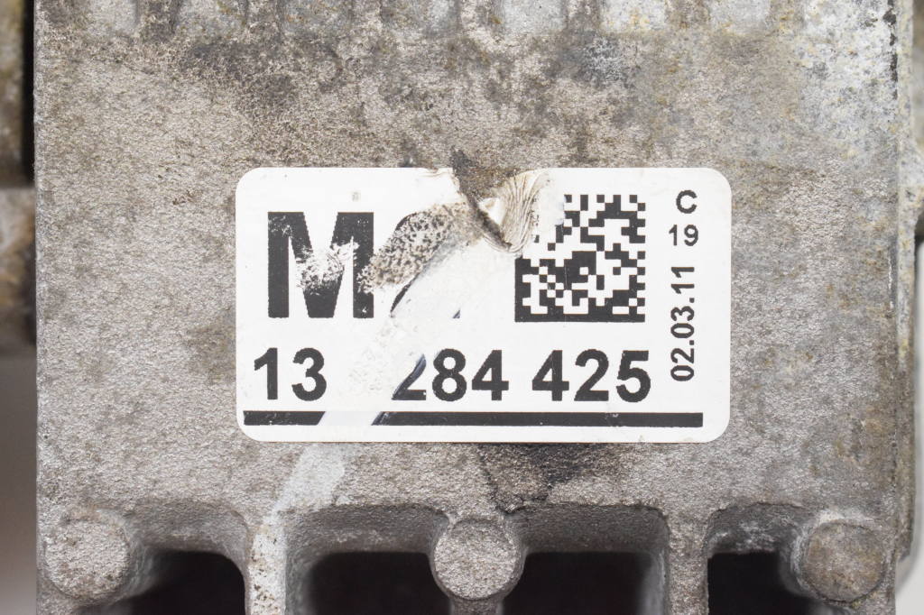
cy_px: 308
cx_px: 462
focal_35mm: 82
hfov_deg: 24.6
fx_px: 2117
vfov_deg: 16.5
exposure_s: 1/500
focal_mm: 55
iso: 6400
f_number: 11
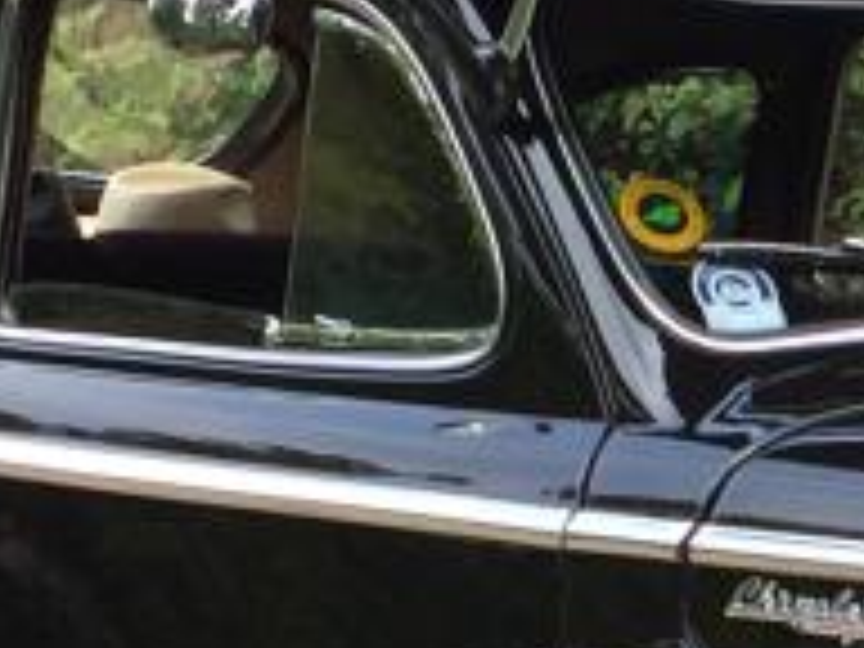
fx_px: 5441
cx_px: 1400
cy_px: 945
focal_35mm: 218
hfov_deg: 8.8
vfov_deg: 6.7
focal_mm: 4.15
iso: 32
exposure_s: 1/460
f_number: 2.2
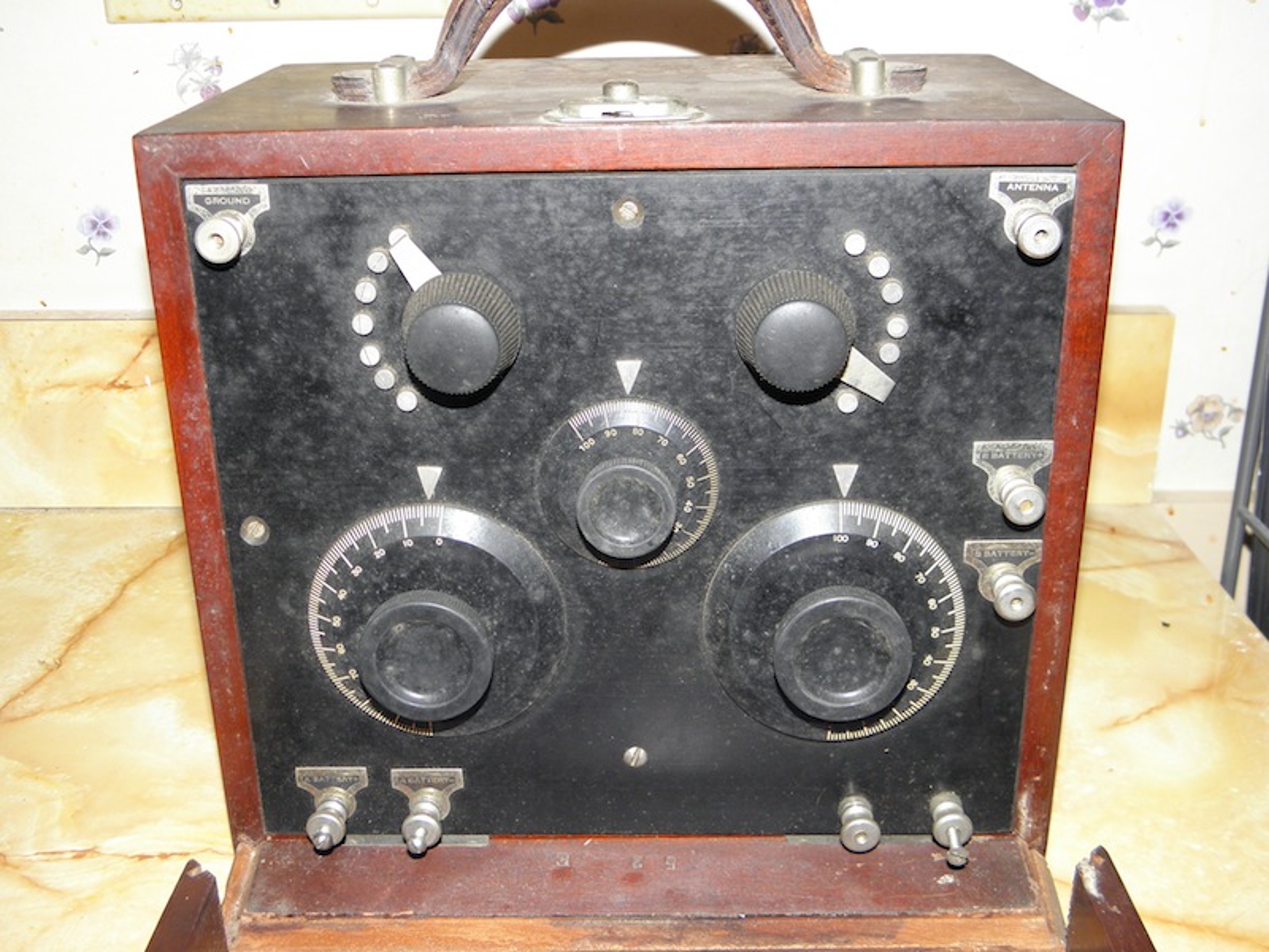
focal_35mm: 38
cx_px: 634
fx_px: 1393
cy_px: 476
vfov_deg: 37.7
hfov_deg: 49.0
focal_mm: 6.8
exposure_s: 1/80
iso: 100
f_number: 3.7
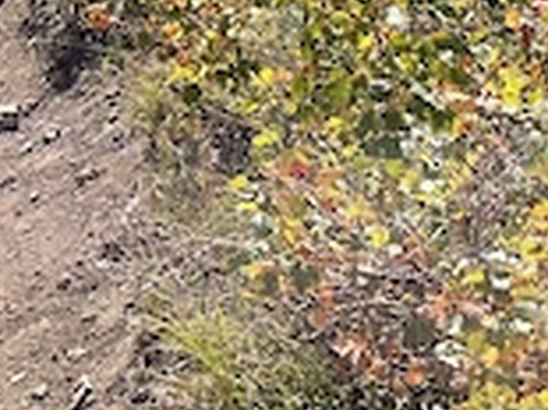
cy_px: -88
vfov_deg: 10.8
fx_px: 2120
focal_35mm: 134
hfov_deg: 14.0
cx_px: -223
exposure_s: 1/1984
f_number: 1.6
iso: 32
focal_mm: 4.2
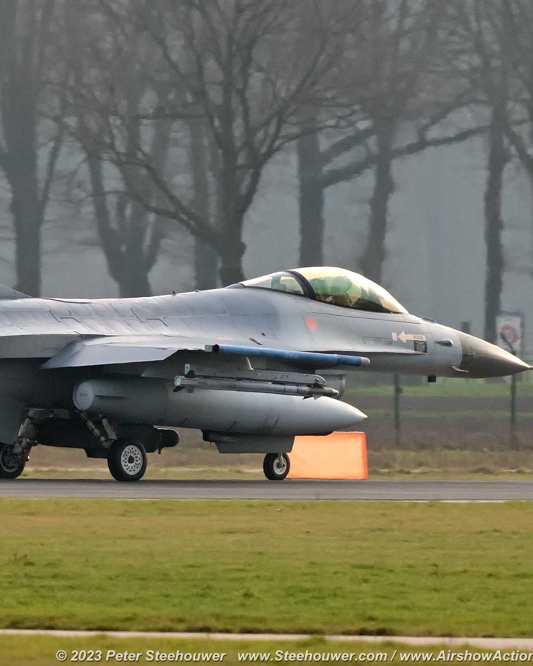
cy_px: 333
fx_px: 20820
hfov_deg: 1.5
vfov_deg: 1.8
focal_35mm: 1056
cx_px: 83
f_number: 6.3
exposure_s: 1/800
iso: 560
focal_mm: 500
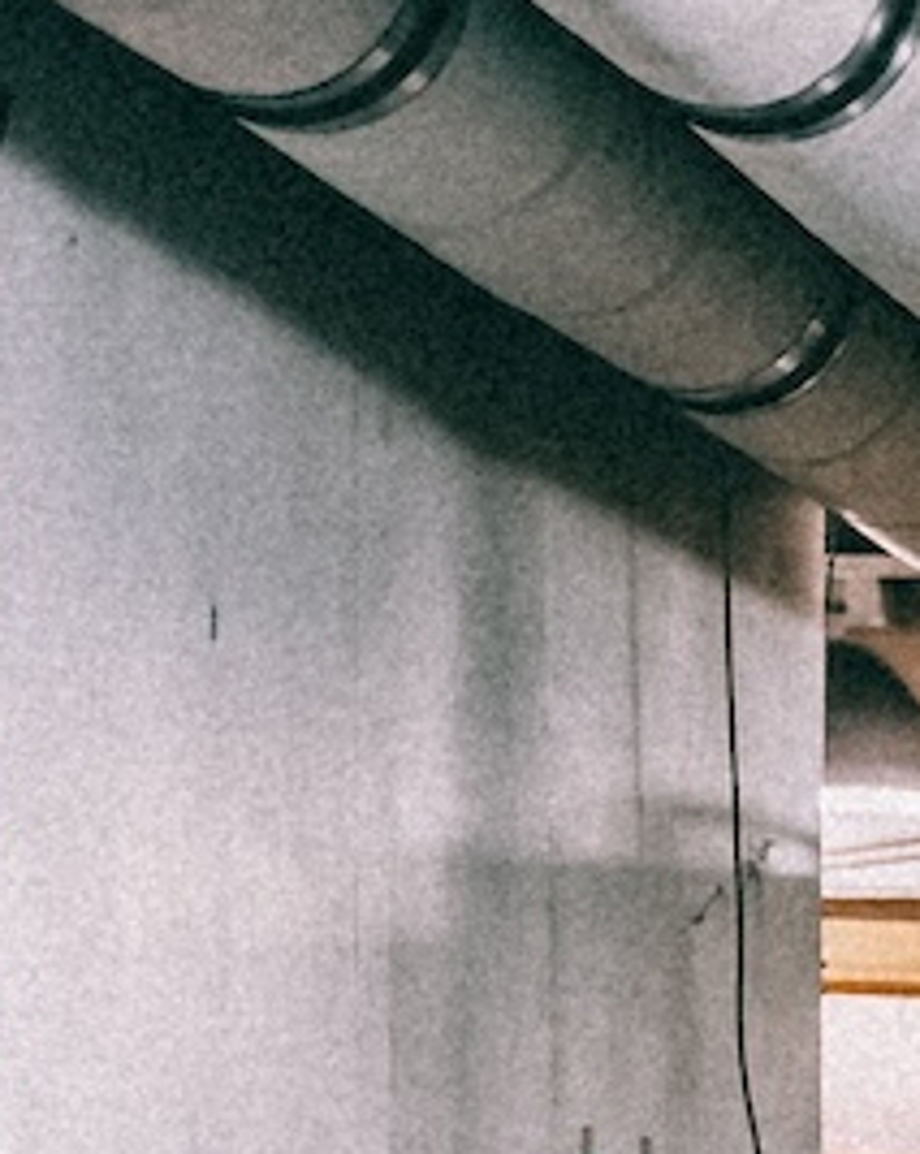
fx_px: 14047
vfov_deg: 4.6
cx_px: 3641
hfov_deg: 3.6
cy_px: 2273
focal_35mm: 412
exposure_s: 1/125
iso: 1000
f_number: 1.7
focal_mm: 55
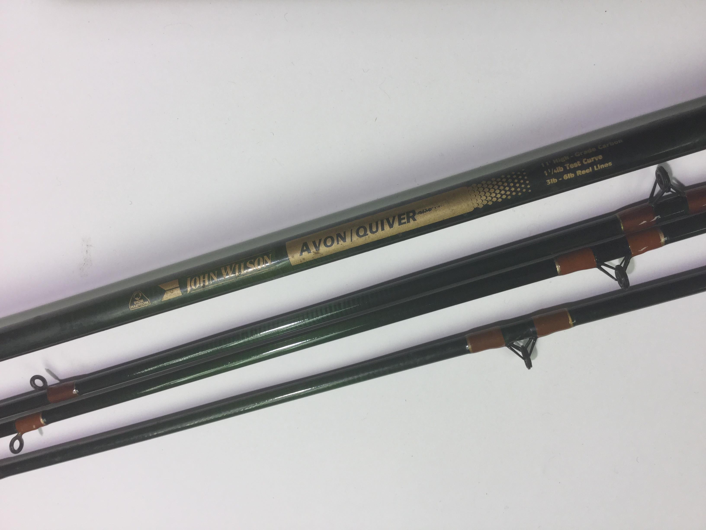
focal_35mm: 31
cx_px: 353
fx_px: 632
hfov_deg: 58.4
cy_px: 265
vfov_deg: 45.4
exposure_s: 1/100
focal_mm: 3.3
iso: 40
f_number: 2.4
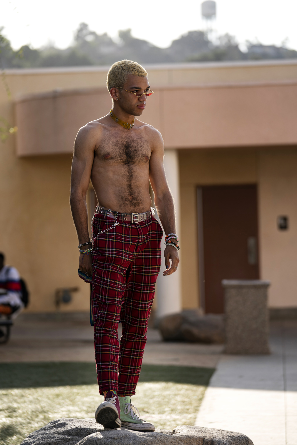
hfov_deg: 11.1
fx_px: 1522
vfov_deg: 16.7
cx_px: 148
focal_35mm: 123
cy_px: 222
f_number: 3.2
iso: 160
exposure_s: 1/800
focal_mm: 123
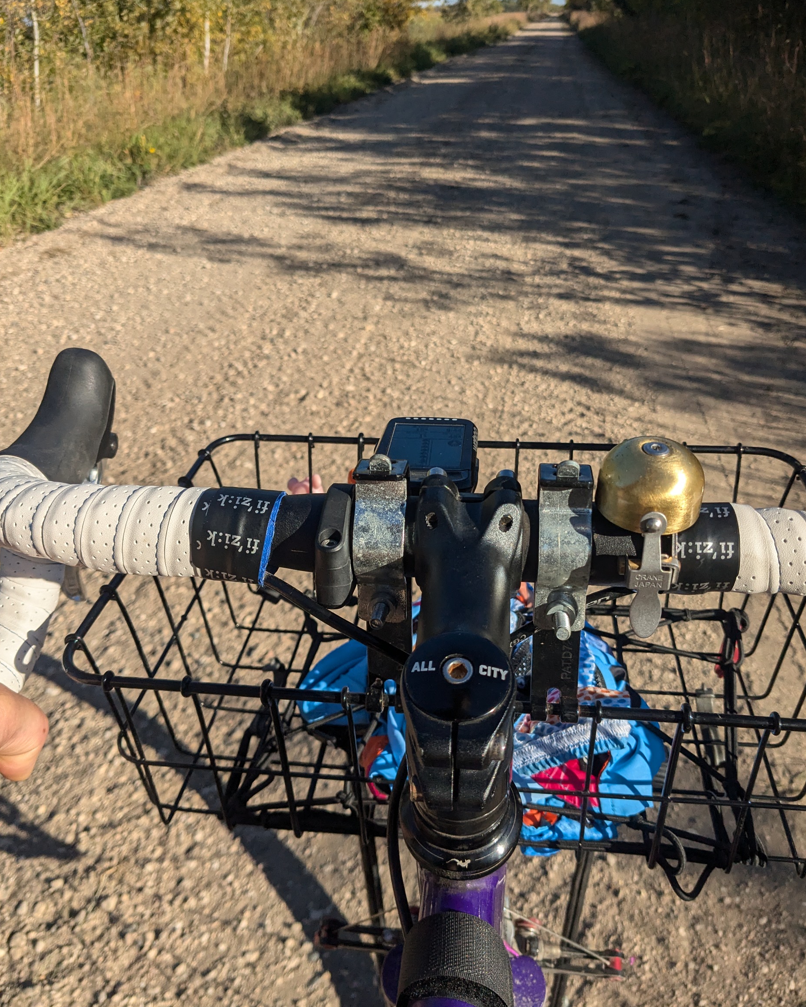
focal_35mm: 29
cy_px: 496
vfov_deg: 60.4
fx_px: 865
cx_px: 403
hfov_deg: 50.0
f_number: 1.73
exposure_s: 1/3891
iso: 55
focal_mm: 4.38
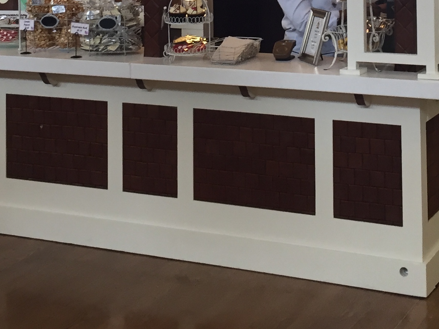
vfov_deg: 17.4
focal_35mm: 79
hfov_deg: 24.6
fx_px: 1002
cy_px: -114
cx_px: 297
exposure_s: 1/30
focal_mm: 4.15
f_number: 2.2
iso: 64
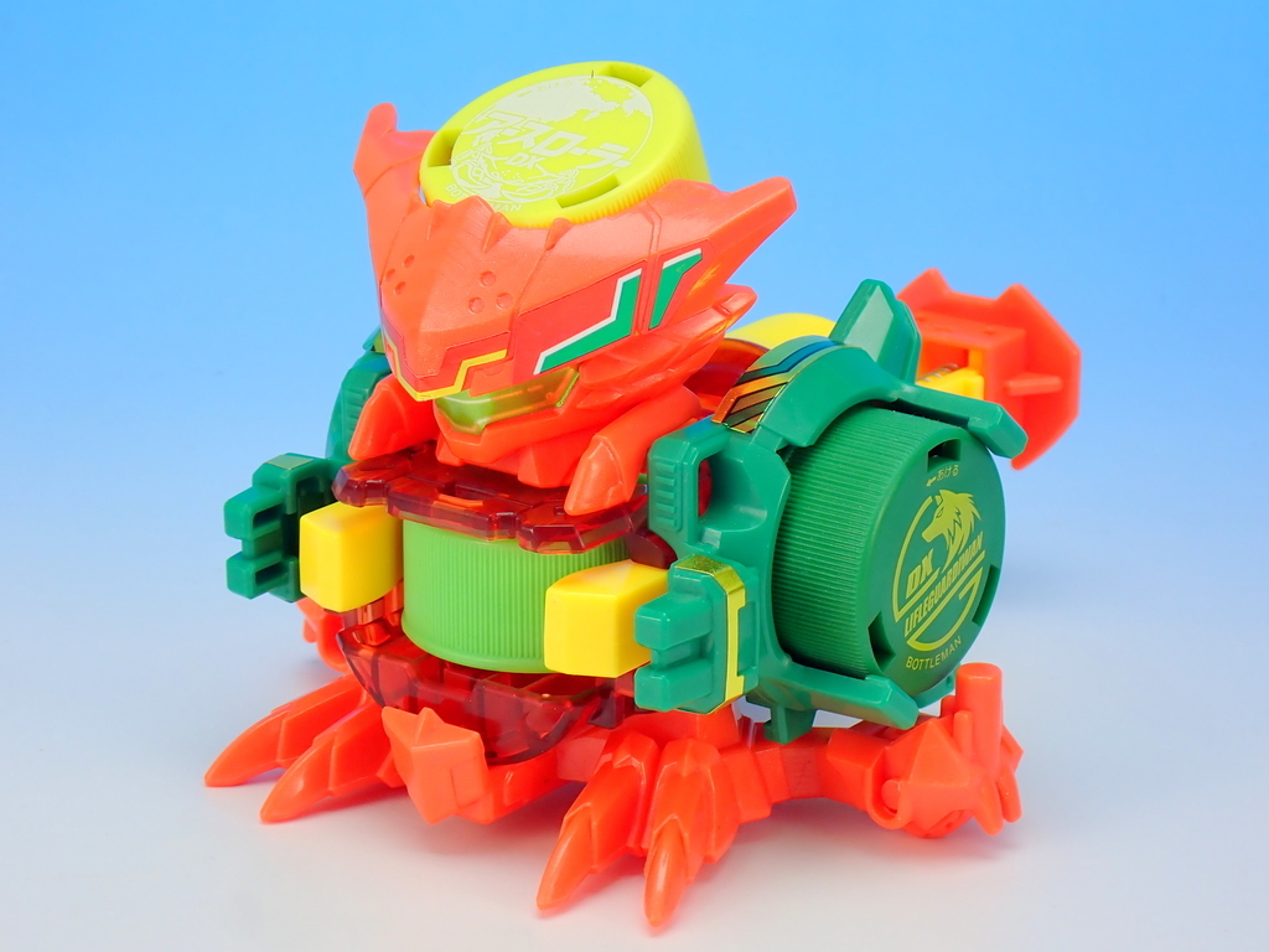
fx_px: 3666
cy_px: 476
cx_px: 634
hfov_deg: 19.6
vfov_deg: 14.8
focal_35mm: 100
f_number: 6.3
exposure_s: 1/4
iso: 100
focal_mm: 18
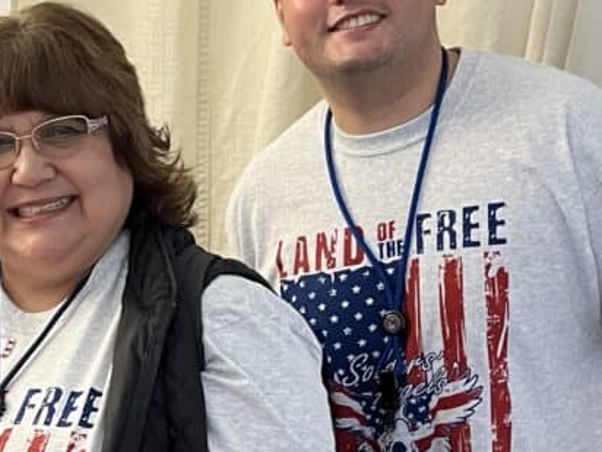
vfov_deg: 15.0
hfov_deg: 19.2
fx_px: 1687
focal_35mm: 97
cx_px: -96
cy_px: 465
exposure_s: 1/60
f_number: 1.6
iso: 200
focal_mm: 5.1
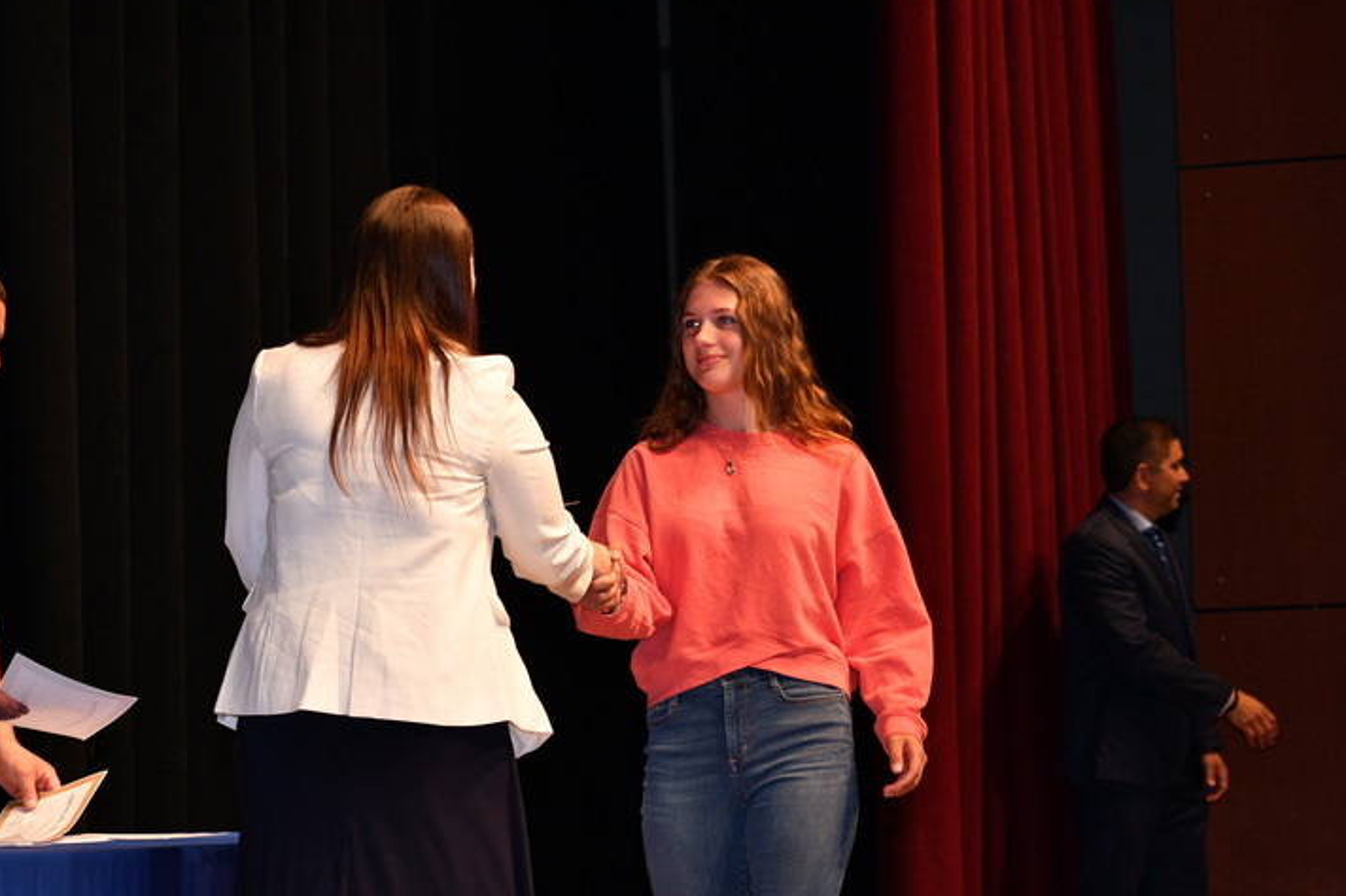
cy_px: 449
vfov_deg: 11.6
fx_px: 4410
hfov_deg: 17.4
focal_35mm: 118
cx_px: 656
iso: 1250
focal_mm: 70
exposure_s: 1/200
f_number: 4.5
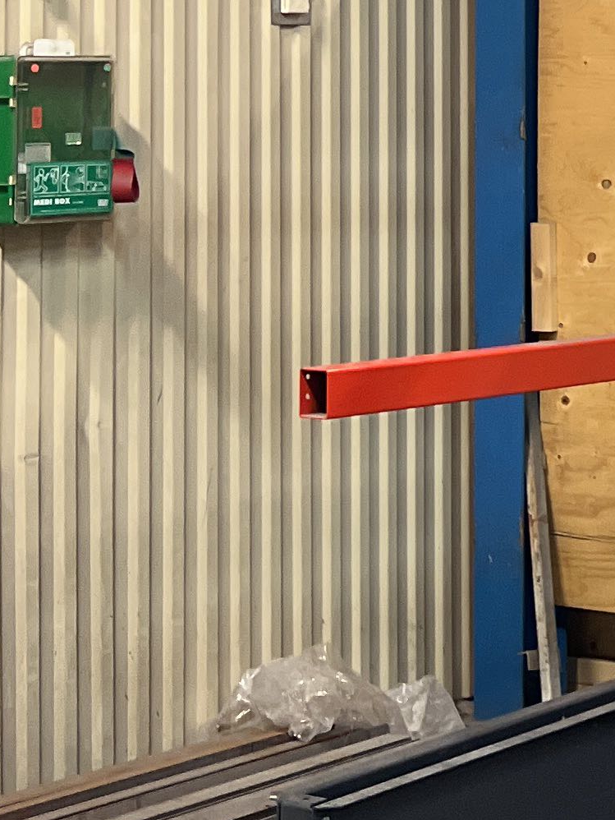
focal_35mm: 105
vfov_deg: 18.1
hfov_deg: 12.6
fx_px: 2486
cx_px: 1181
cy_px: -53
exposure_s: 1/50
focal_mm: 5.7
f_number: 1.5
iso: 200
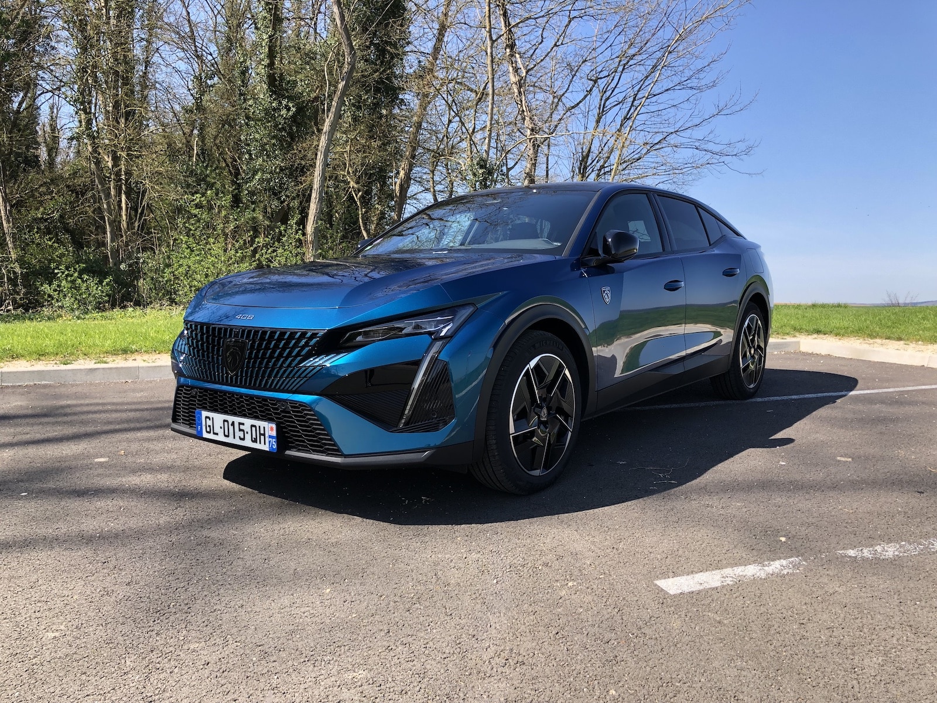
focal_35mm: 28
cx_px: 468
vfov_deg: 49.7
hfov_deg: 63.4
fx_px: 758
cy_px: 352
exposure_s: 1/716
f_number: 1.8
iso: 20
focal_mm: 4
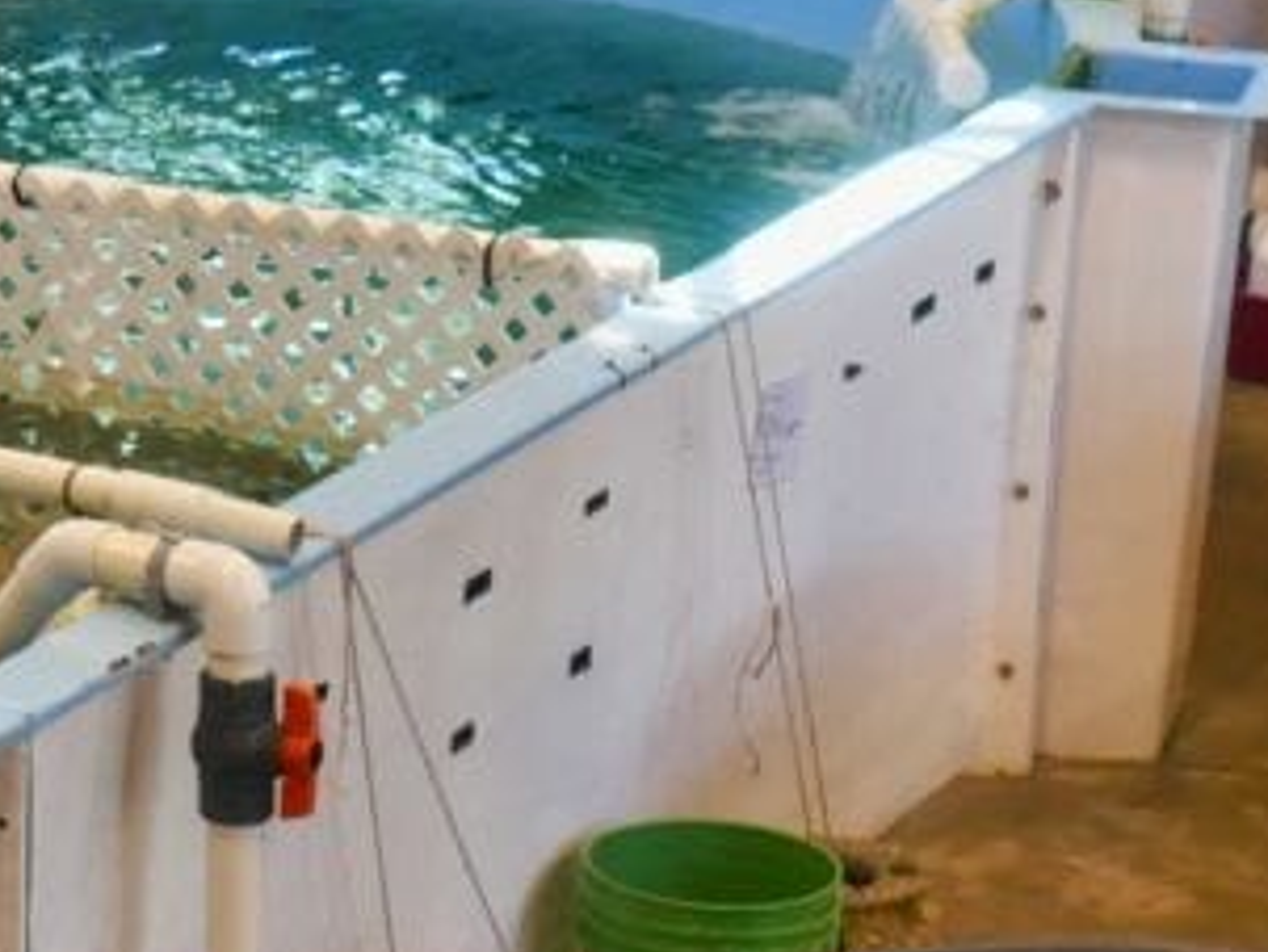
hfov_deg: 11.3
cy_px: 757
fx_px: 6122
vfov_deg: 8.9
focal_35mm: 167
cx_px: -752
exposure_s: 1/60
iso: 500
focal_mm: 21
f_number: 4.6
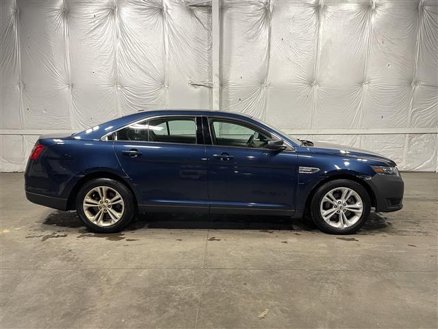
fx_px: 329
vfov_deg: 53.1
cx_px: 219
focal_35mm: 26
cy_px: 164
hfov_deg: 67.3
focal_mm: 4.2
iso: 80
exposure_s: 1/60
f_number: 1.6
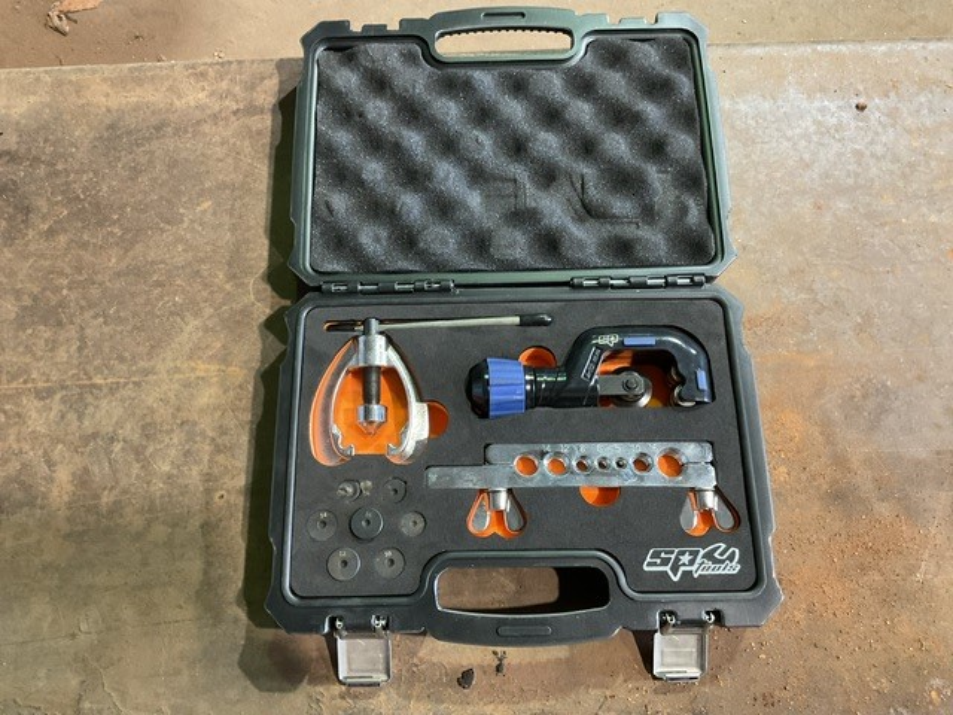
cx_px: 476
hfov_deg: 61.7
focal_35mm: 29
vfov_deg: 48.2
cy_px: 358
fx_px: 798
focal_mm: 3
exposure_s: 1/33
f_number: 1.8
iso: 200
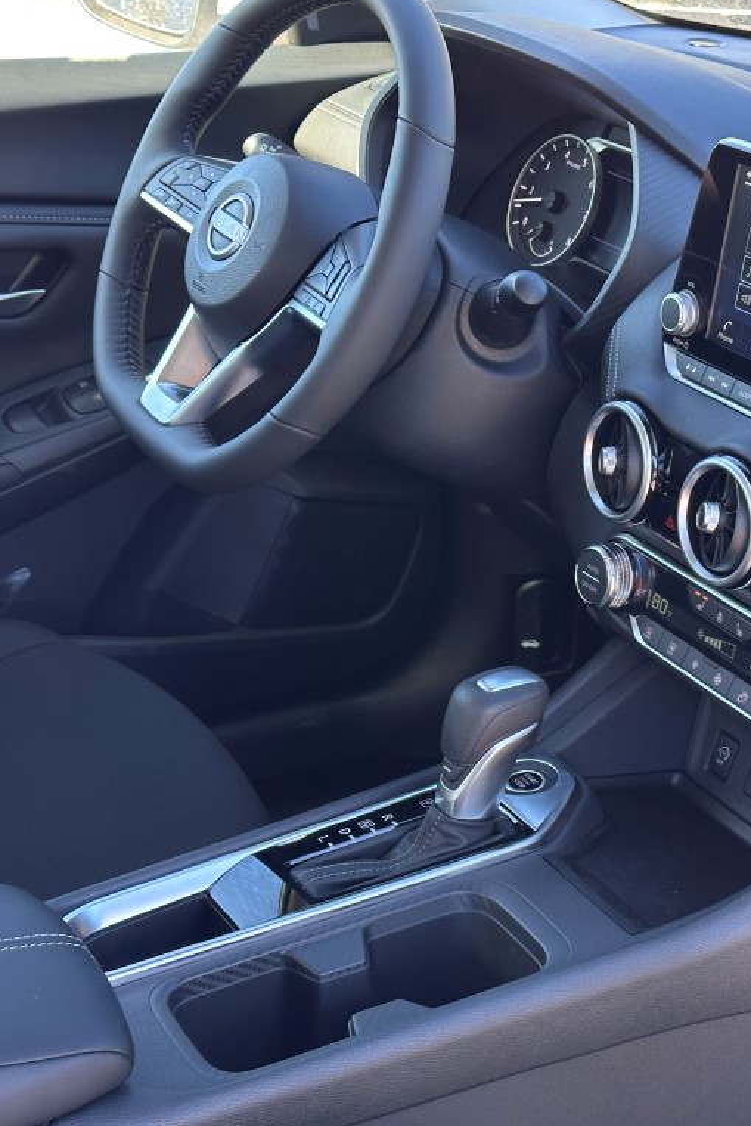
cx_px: 496
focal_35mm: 67
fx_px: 2095
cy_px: 562
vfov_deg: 30.1
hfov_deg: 20.3
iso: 80
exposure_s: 1/97
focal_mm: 6.86
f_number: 1.78
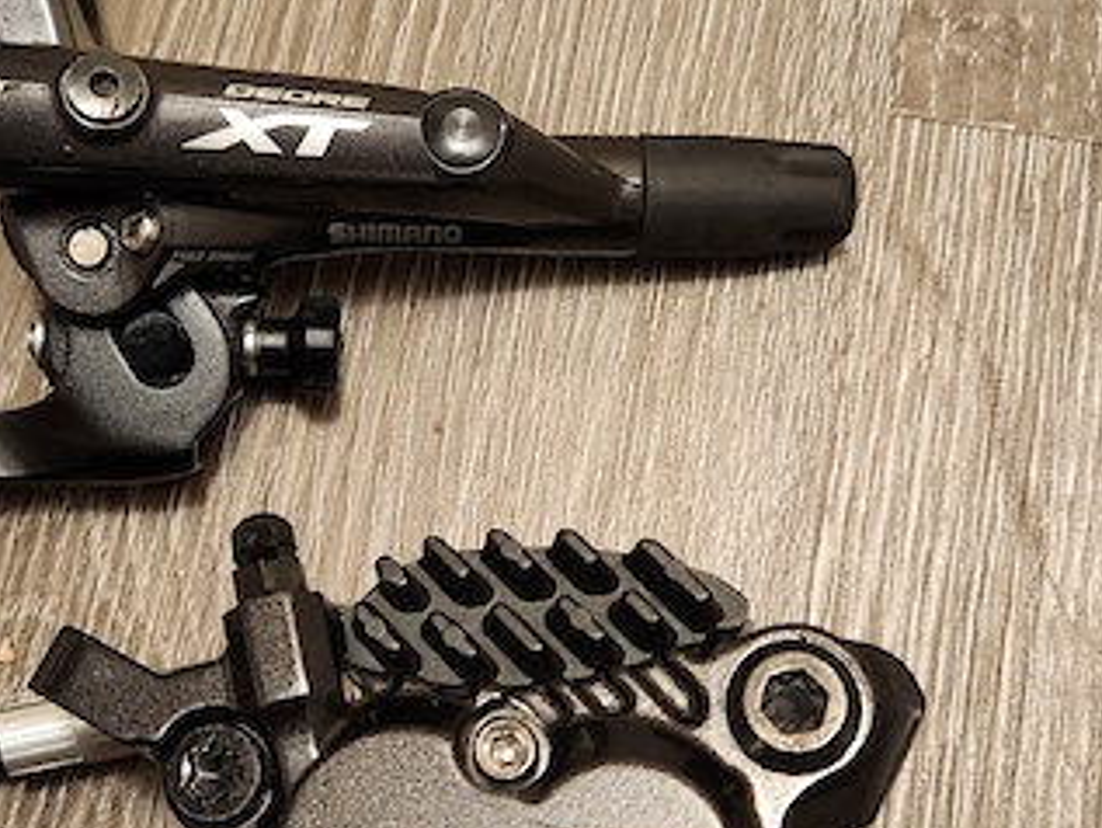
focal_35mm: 58
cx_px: 330
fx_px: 1847
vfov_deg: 25.2
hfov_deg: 32.8
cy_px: 303
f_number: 1.8
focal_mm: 5.4
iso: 800
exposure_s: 1/60
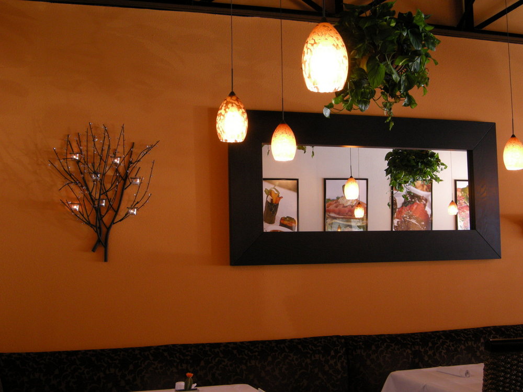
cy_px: 196
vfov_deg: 30.9
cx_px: 262
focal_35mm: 47
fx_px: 710
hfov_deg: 40.4
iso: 200
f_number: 4.9
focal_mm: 10.1
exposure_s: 1/15
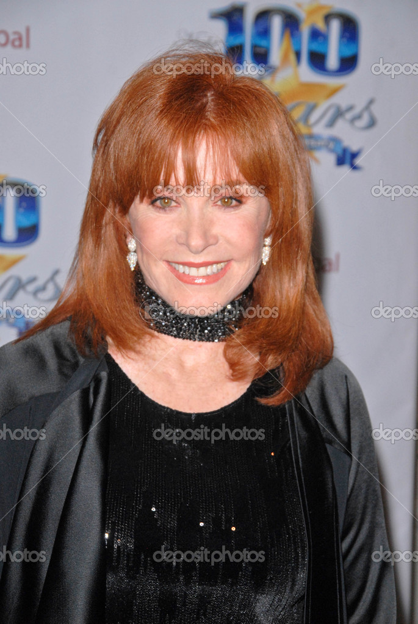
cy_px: 312
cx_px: 209
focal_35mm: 117
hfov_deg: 11.7
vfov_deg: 17.5
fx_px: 2031
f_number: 7.1
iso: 400
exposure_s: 1/250
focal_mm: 78
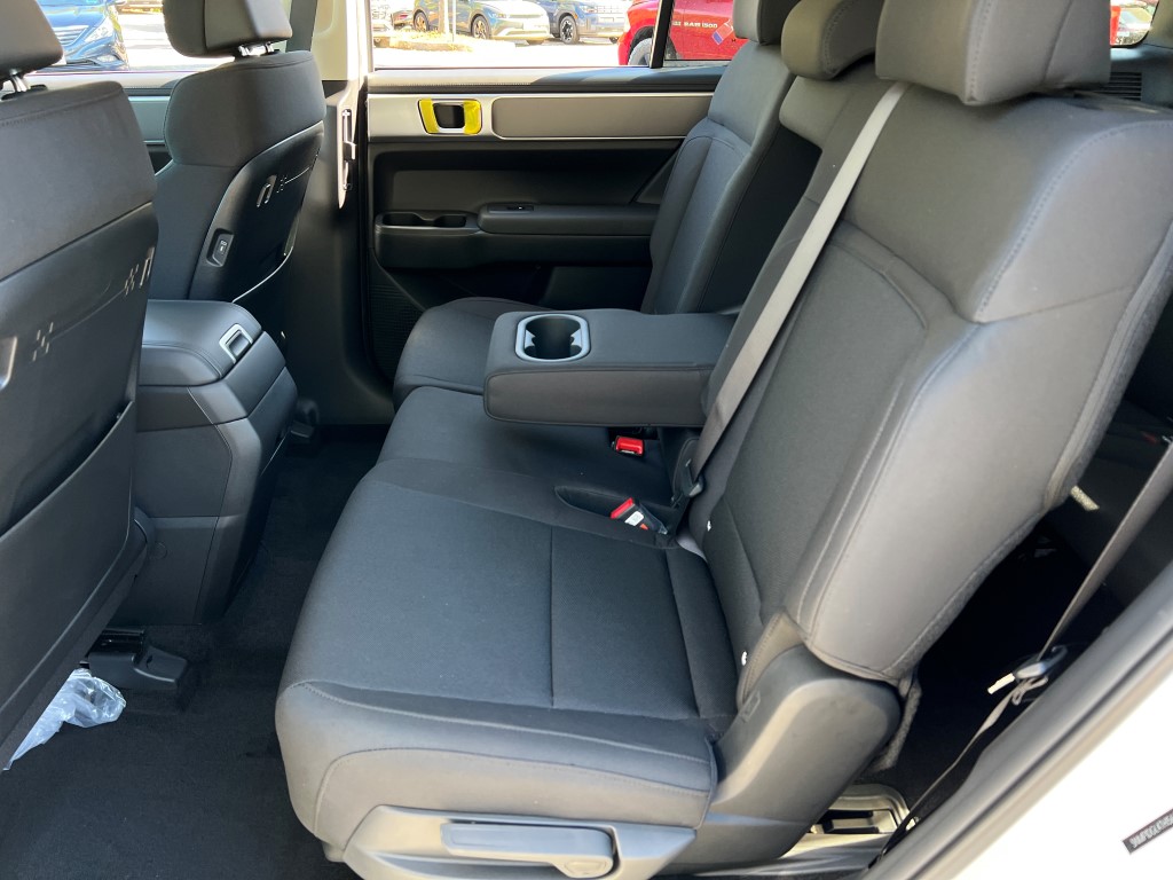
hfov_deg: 67.3
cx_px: 586
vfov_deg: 53.1
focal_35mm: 26
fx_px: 881
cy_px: 440
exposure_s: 1/121
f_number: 1.5
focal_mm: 5.7
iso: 80
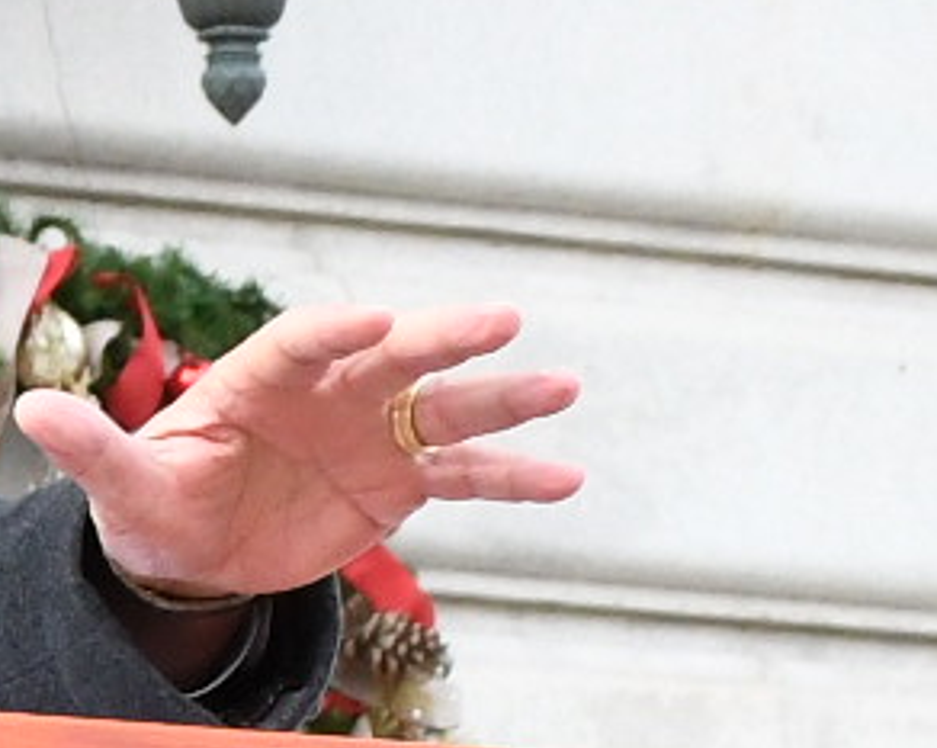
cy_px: 1445
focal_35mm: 457
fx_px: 12661
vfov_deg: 3.4
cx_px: -1056
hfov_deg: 4.2
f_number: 9
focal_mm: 34
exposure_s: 1/320
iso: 1250
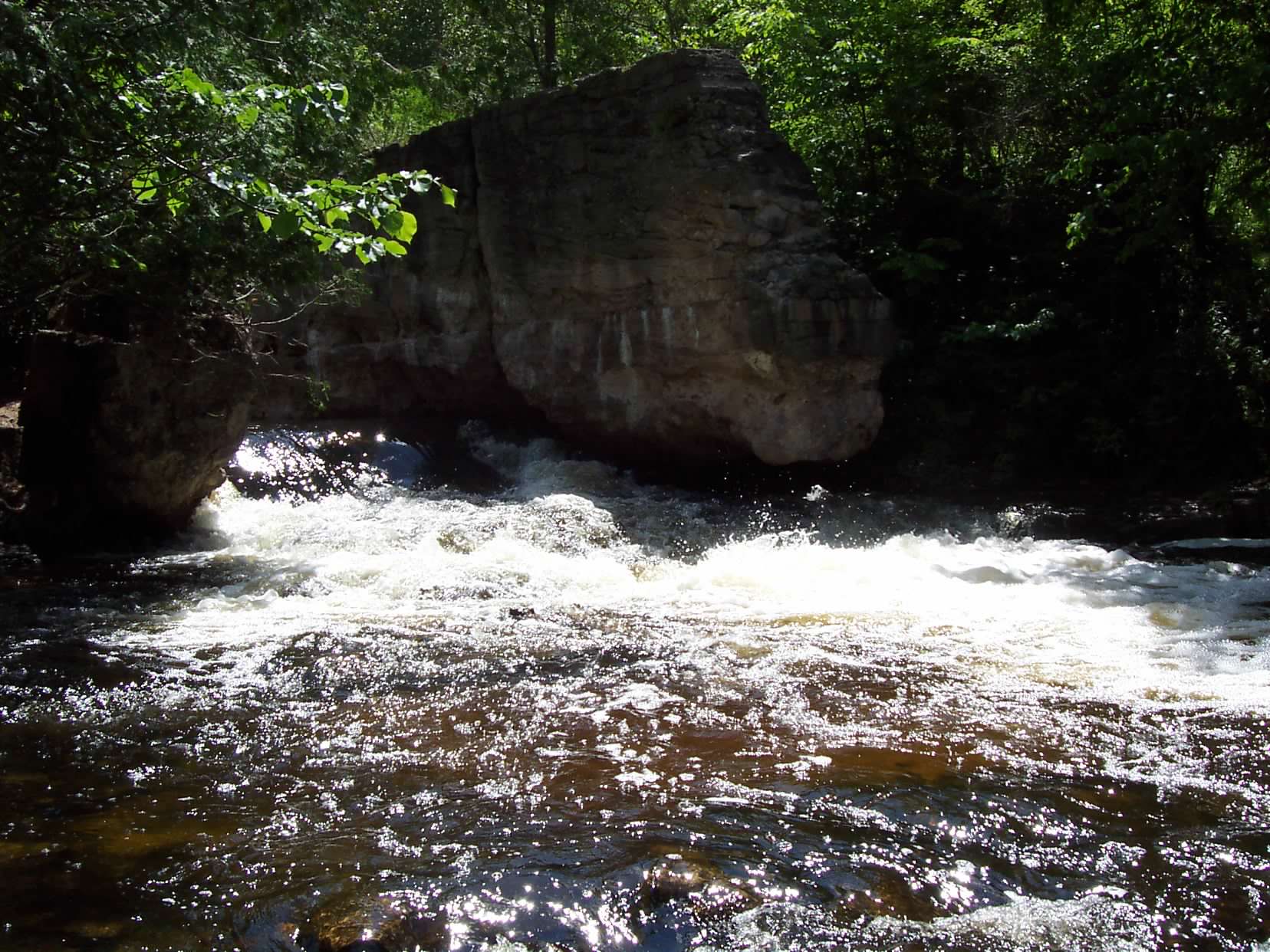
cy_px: 476
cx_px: 635
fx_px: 1688
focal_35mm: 46
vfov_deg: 31.5
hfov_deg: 41.2
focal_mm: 7
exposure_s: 1/500
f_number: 5.6
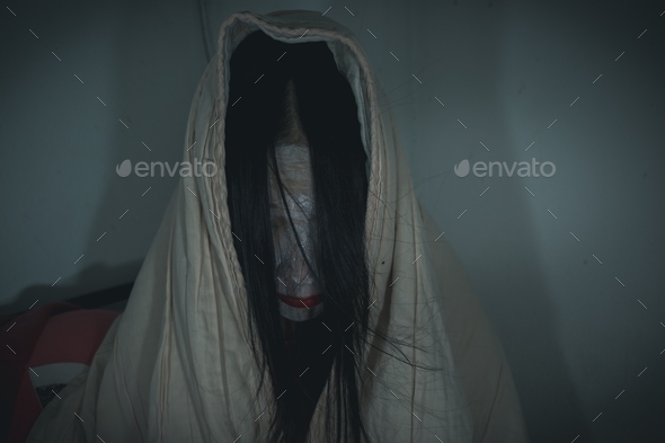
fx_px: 609
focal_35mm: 33
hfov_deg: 57.2
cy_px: 222
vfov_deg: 39.9
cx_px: 332
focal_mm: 22
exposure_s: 1/100
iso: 400
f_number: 3.5
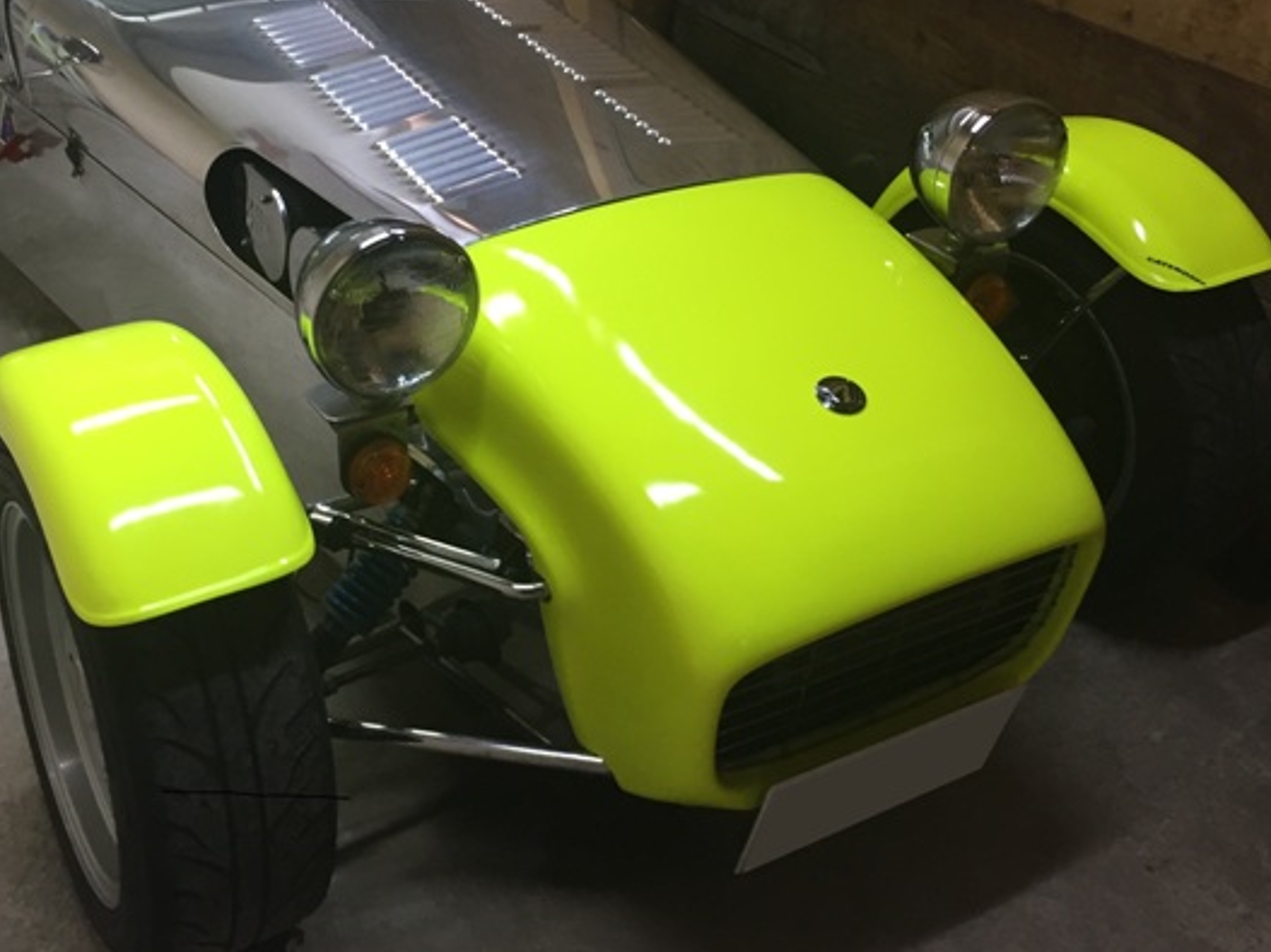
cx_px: 519
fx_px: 1615
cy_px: 333
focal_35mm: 44
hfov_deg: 42.8
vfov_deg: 32.6
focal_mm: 4.15
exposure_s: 1/33
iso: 125
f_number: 2.2
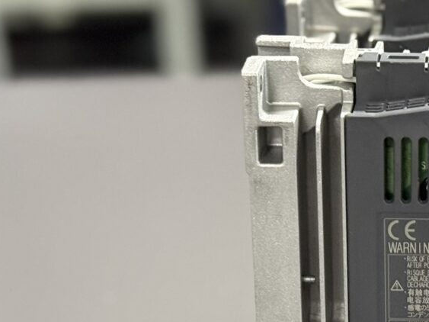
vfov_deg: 11.2
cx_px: 447
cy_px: 305
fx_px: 1623
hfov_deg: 14.8
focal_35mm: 131
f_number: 1.78
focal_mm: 6.76
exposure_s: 1/33
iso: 500
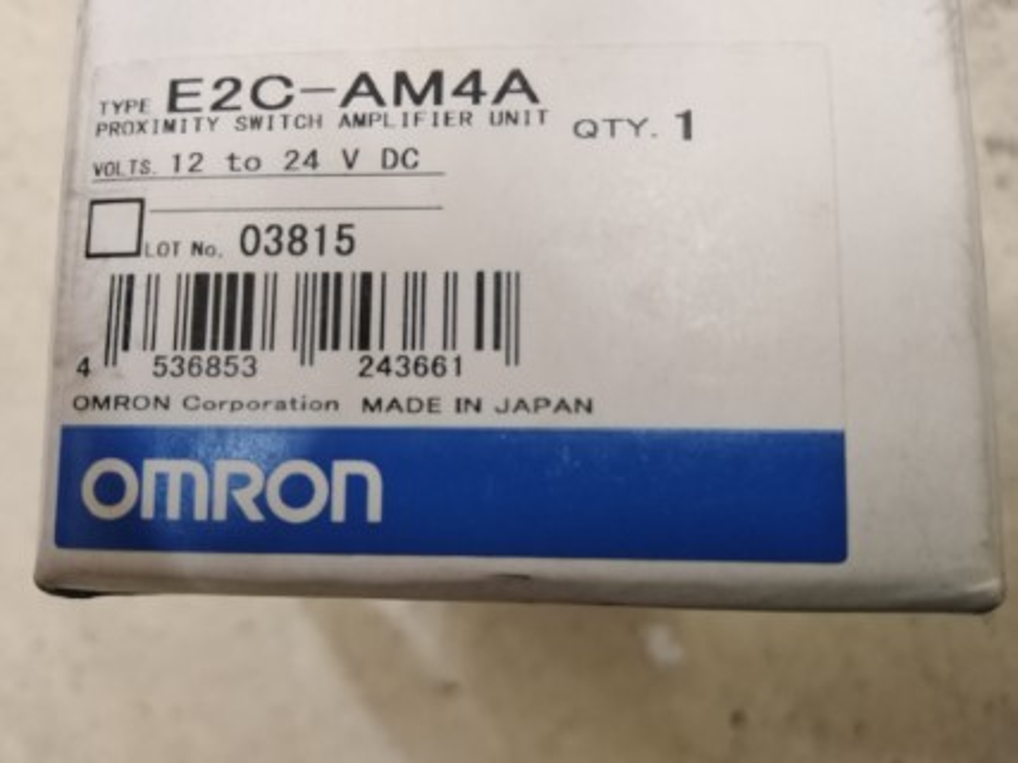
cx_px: 509
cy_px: 382
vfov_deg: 53.0
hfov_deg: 67.3
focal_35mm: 26
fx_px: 764
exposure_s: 1/24
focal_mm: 3.59
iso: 388
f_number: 1.8
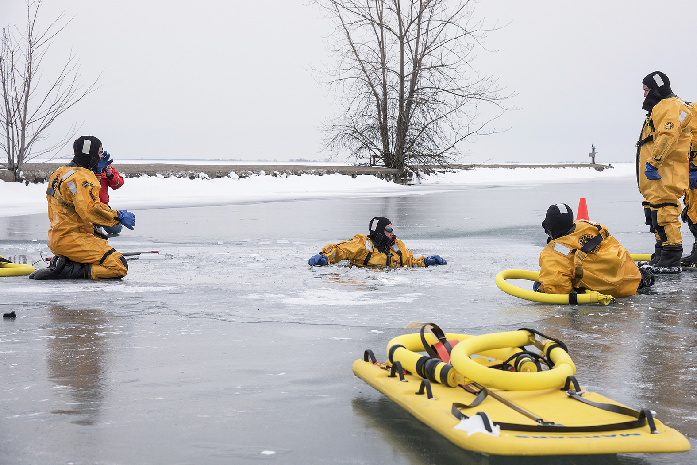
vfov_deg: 17.1
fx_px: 1549
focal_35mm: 80
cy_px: 239
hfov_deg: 25.3
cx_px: 389
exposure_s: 1/400
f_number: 7.1
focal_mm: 70
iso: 100
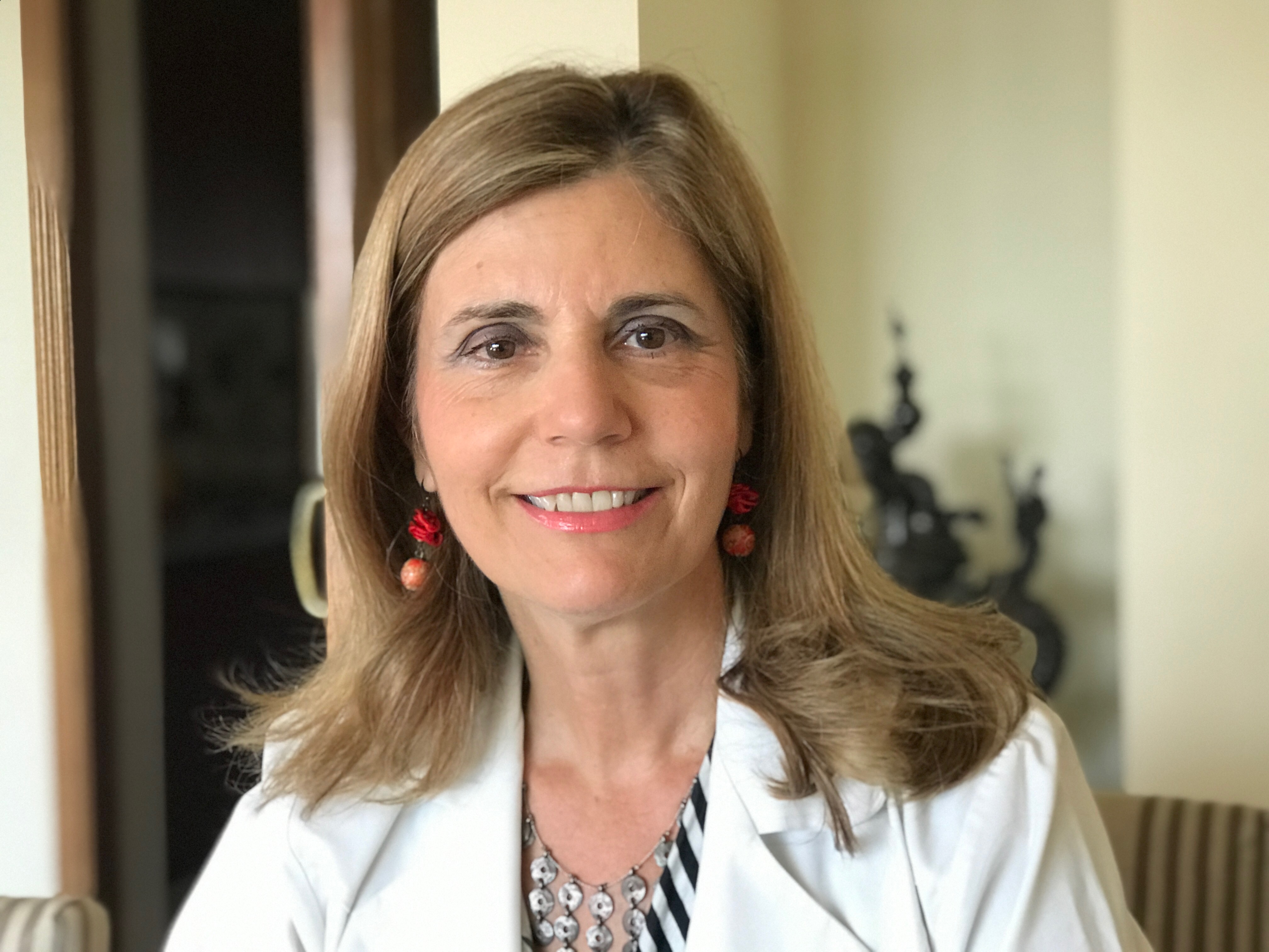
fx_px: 2090
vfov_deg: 25.7
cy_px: 476
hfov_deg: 33.8
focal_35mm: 57
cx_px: 634
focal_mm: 6.6
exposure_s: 1/93
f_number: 2.8
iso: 320
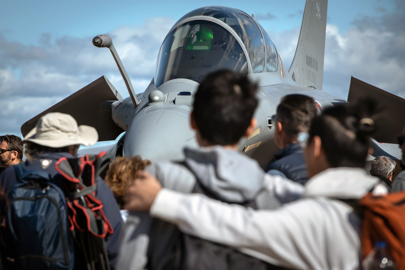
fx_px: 2250
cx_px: 202
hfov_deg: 10.3
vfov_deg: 6.9
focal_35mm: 200
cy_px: 135
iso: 250
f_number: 8
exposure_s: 1/1600
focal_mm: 200
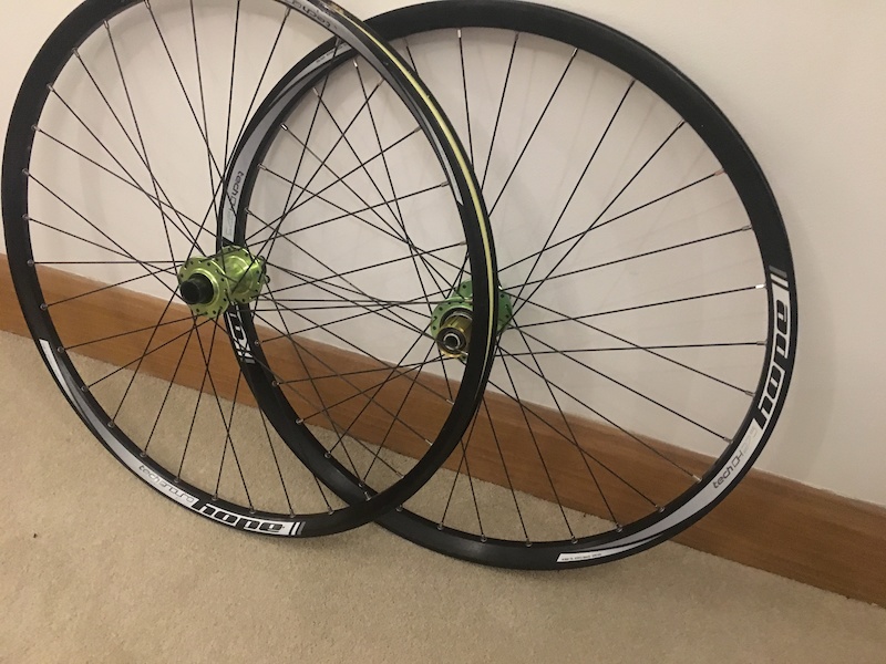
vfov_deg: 48.2
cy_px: 332
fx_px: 742
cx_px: 443
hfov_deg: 61.7
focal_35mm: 29
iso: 500
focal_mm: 4.15
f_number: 2.2
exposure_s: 1/17
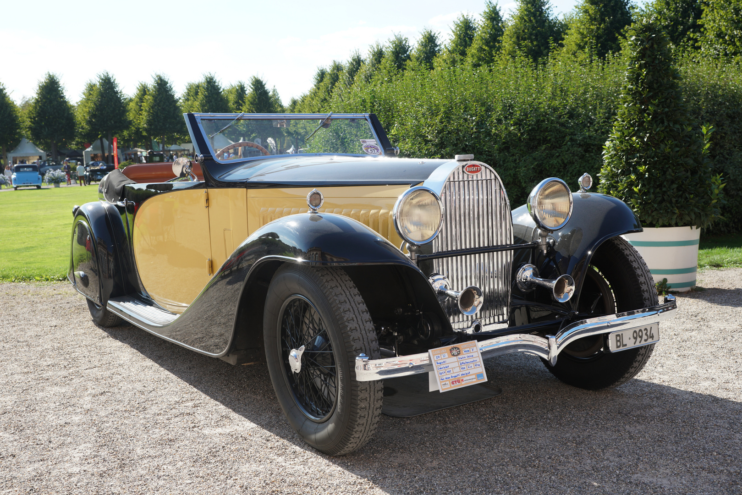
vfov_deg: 33.4
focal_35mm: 40
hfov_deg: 48.5
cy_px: 248
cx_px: 371
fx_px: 825
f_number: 8
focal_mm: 40
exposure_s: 1/100
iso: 100
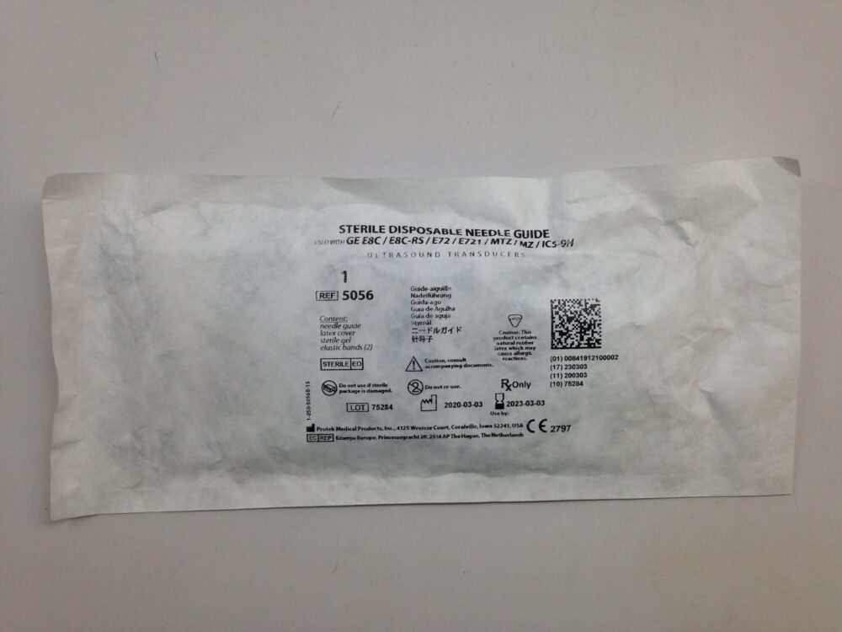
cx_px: 421
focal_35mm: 33
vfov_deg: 42.9
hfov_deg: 55.4
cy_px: 316
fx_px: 803
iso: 64
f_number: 2.4
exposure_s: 1/120
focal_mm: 4.12
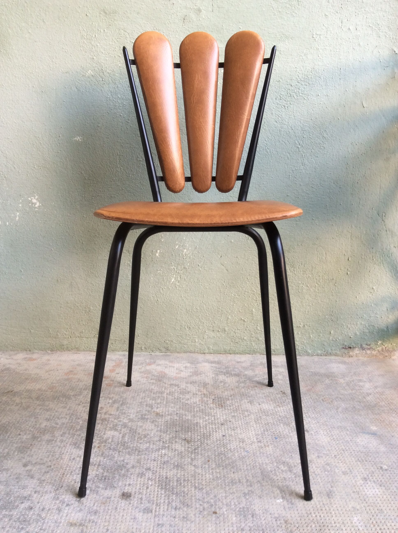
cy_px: 266
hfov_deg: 44.1
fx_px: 492
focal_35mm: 32
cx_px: 199
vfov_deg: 56.9
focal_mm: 3.3
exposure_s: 1/25
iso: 40
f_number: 2.4
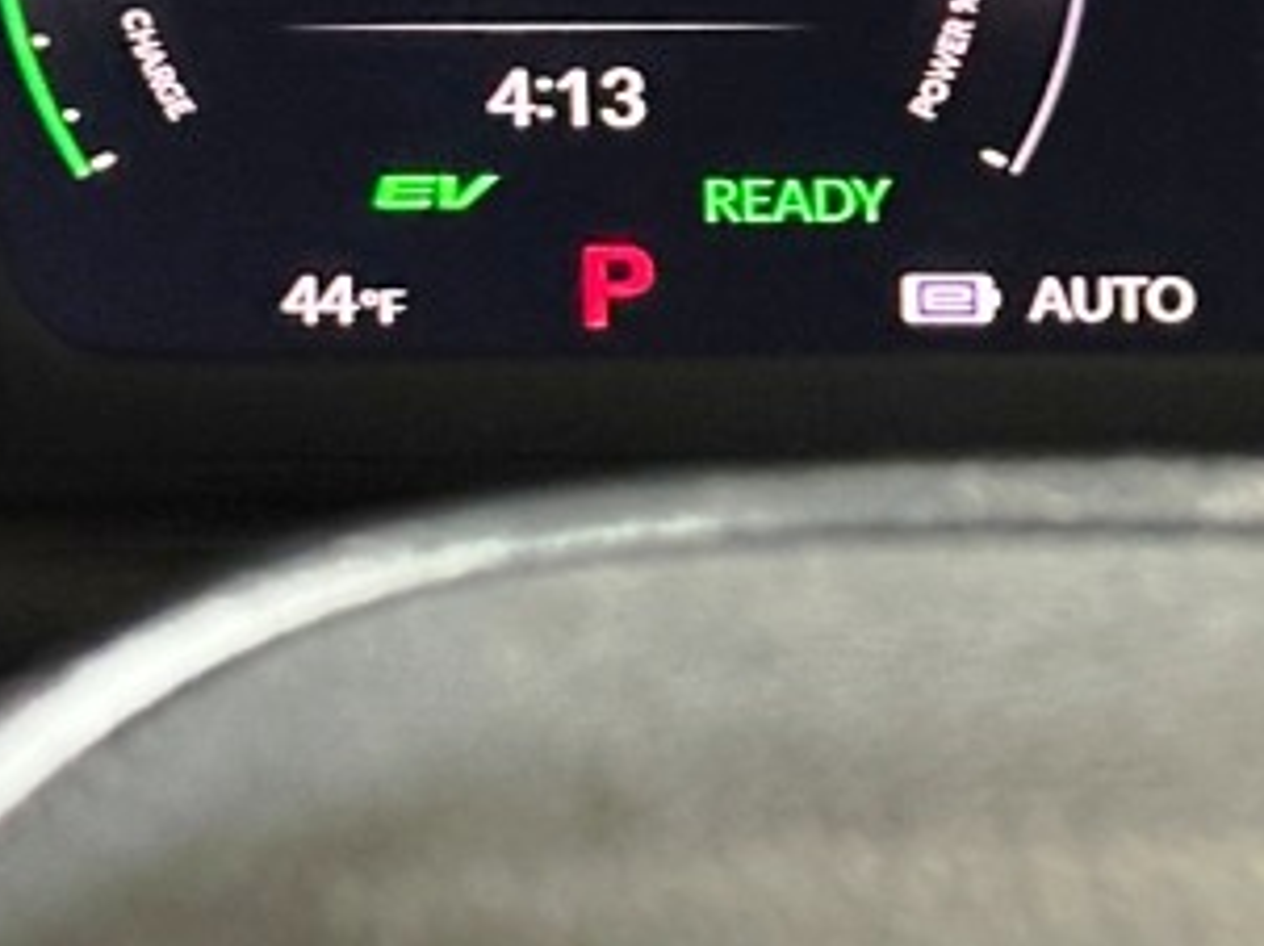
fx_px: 5947
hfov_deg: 12.0
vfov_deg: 9.0
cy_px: -188
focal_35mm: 163
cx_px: 1272
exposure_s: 1/24
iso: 640
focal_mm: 6.86
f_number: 1.78
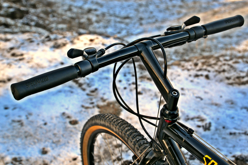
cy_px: 79
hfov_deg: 39.2
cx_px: 131
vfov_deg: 26.7
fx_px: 348
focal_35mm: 51
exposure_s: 1/125
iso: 100
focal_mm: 31
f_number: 5.6
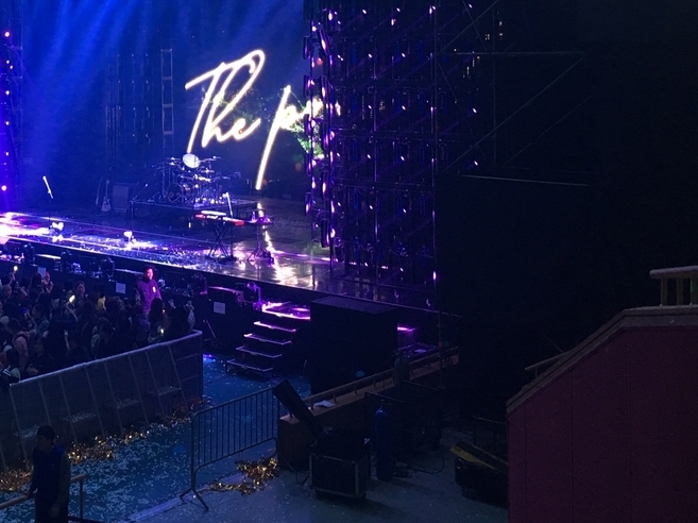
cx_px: 84
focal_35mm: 53
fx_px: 1068
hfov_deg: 34.4
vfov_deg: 26.6
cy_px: 53
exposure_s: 1/30
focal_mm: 4.15
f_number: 2.2
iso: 100
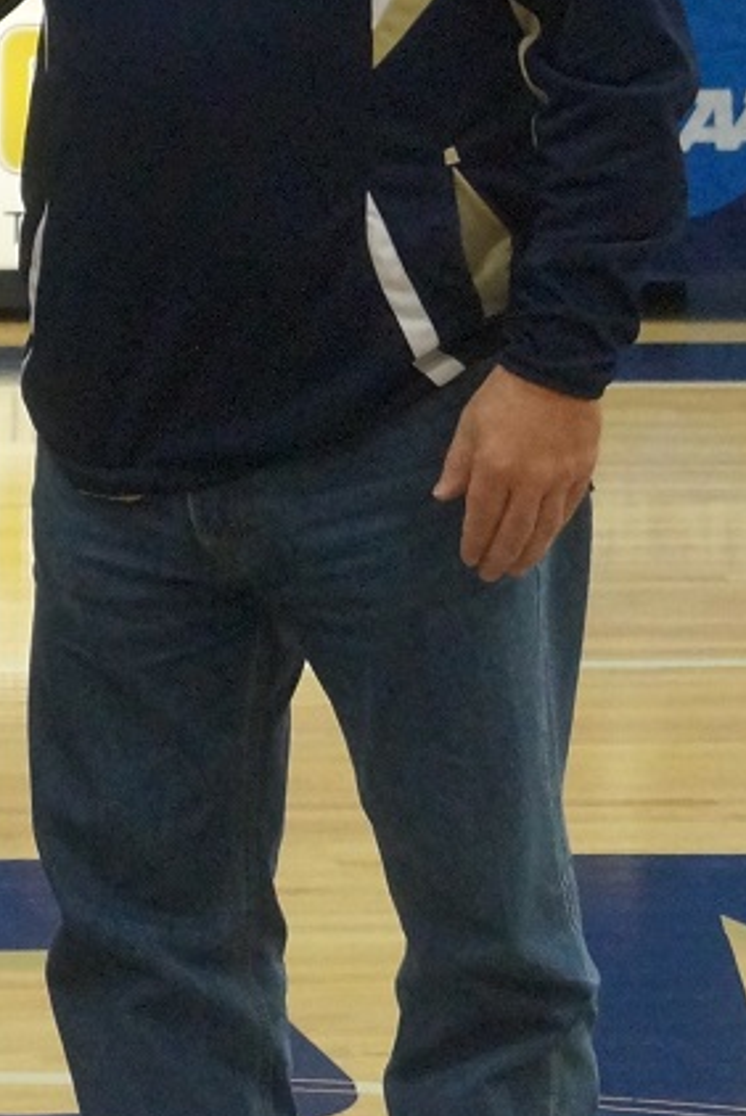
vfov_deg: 7.2
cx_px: -5
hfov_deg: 4.8
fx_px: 8813
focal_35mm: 284
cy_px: -107
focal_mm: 50
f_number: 5.6
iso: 3200
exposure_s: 1/160
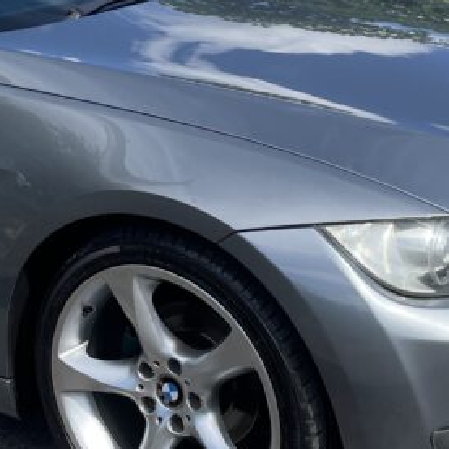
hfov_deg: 20.2
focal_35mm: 85
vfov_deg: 20.1
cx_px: 94
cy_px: 65
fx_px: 1247
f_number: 1.6
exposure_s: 1/2053
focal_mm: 4.2
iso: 32
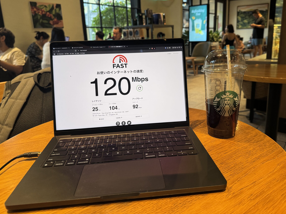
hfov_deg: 65.2
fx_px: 223
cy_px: 94
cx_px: 156
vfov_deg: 51.2
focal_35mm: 27
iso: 200
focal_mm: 6.76
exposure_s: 1/121
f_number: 1.78
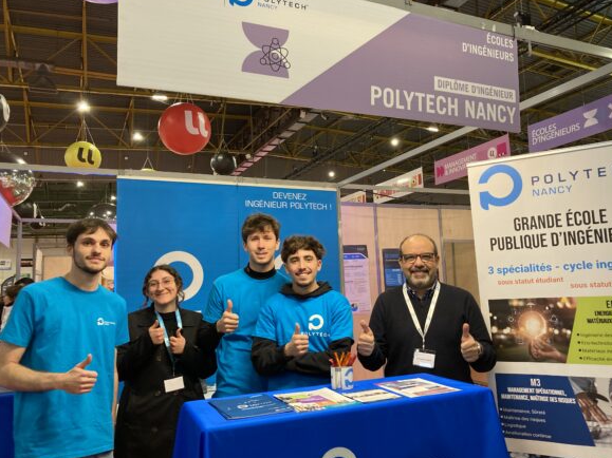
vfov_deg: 48.2
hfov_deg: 61.7
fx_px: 513
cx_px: 315
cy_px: 228
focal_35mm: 29
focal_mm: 3.99
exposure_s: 1/50
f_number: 1.8
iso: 125
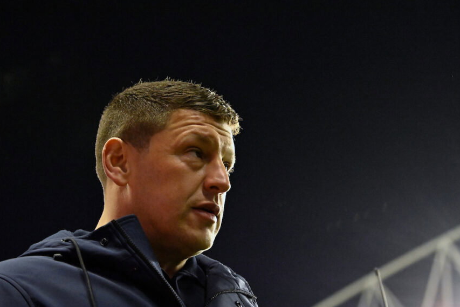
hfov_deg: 24.2
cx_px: 221
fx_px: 1073
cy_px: 175
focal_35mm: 84
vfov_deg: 16.3
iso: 4000
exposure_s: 1/400
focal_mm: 70
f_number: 4
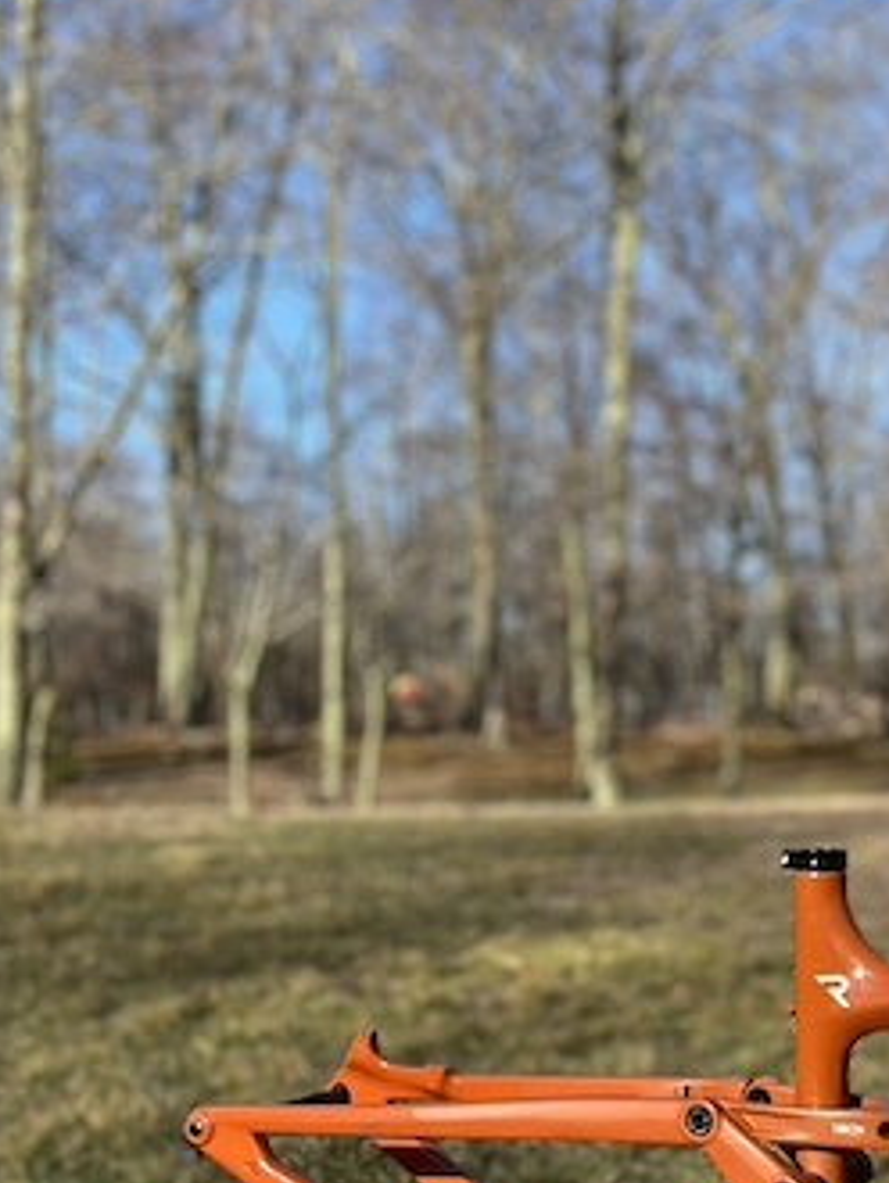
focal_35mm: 63
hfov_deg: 21.9
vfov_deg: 30.6
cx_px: 1004
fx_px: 2154
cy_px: 749
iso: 50
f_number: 1.6
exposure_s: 1/1458
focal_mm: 5.1
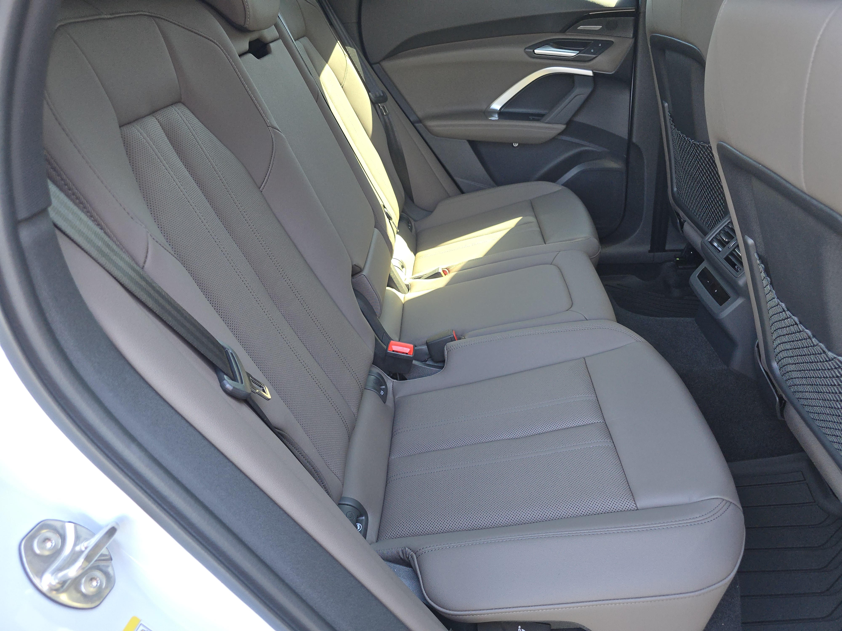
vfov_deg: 58.9
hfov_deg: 73.9
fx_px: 559
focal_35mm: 23
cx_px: 421
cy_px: 316
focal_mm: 6.3
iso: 160
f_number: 1.7
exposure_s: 1/120
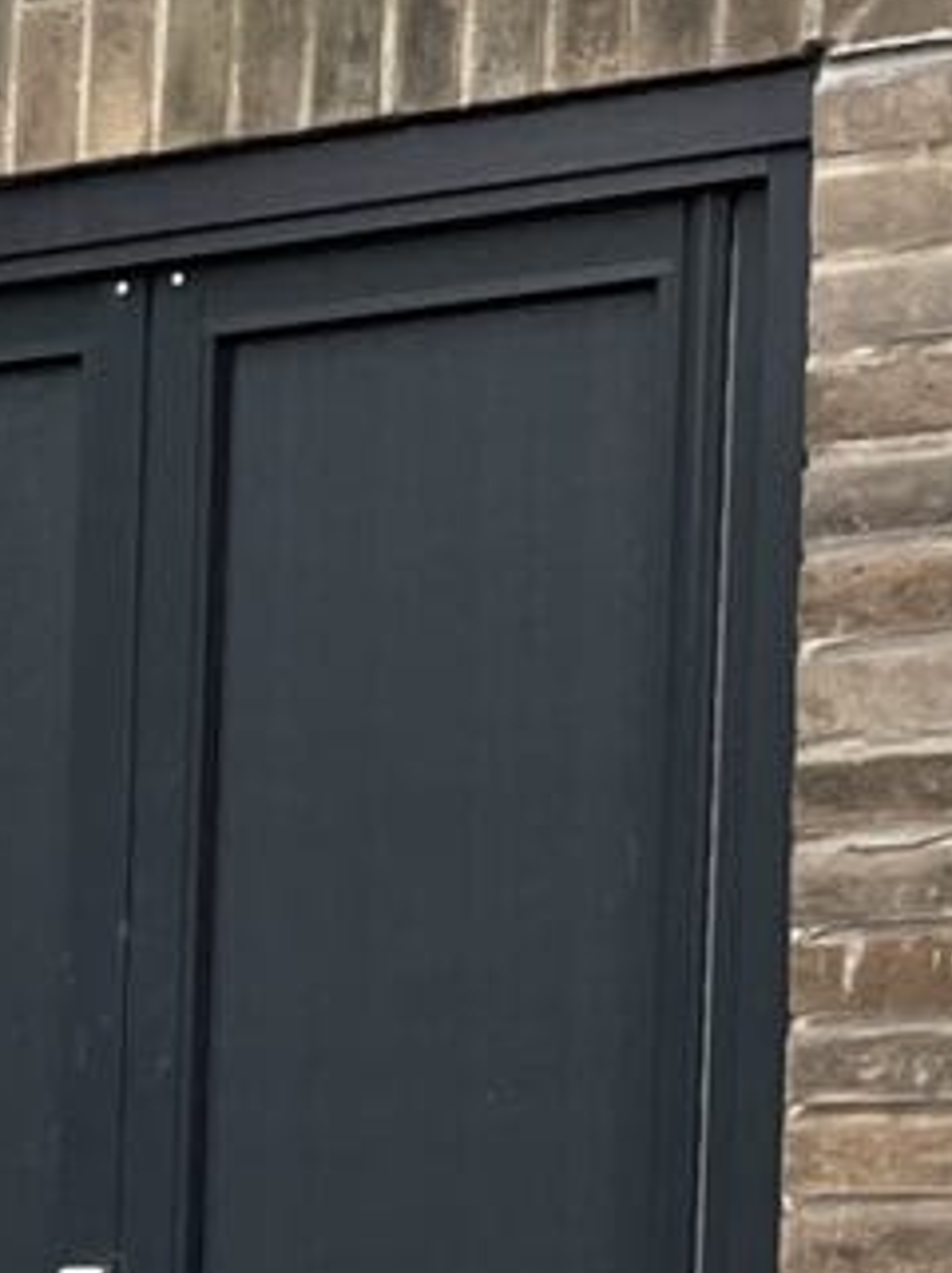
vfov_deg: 11.1
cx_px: -2051
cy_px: 1723
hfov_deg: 7.4
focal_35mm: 173
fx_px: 6356
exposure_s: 1/208
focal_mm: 4.2
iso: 32
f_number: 1.6
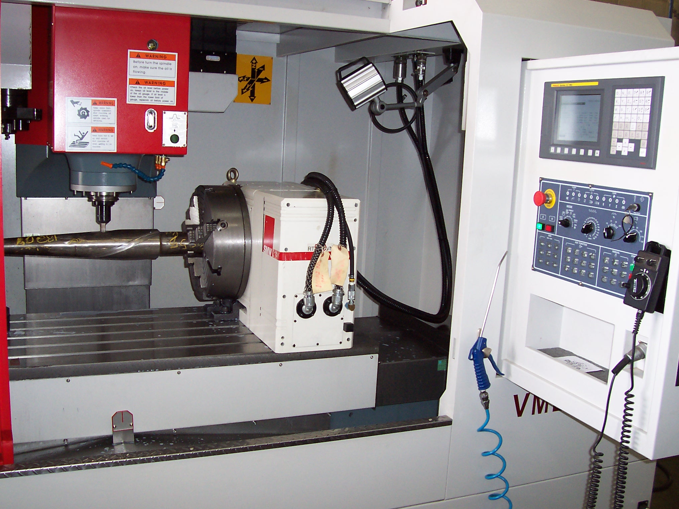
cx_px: 340
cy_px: 254
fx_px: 726
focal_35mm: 37
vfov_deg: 38.7
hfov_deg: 50.1
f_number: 2.8
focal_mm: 5.6
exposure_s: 1/60
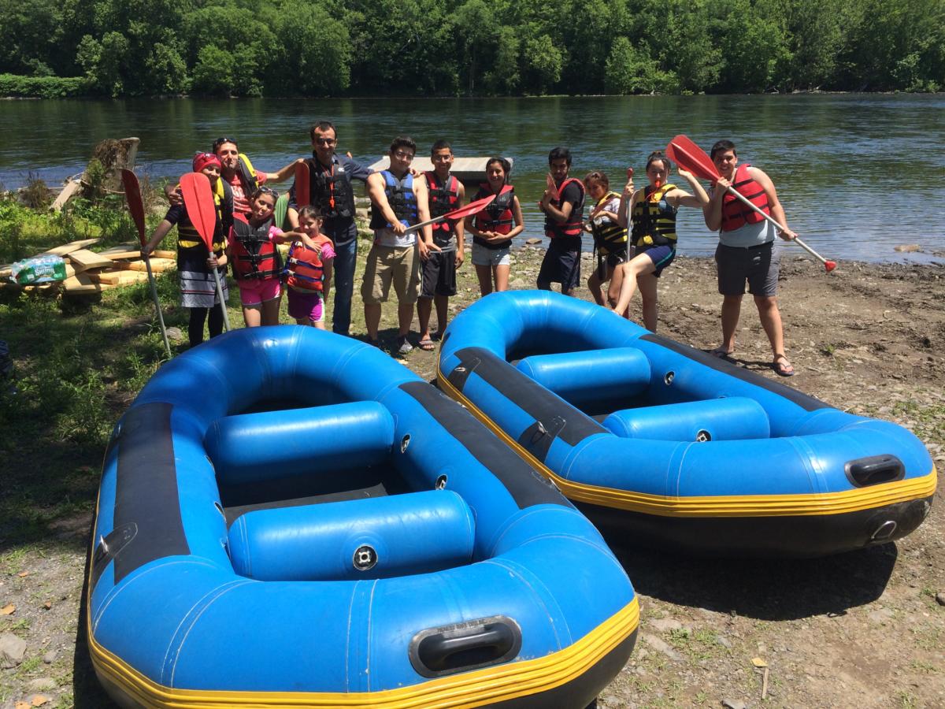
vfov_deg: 48.2
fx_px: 792
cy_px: 354
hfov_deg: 61.7
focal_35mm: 29
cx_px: 472
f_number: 2.2
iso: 32
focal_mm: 4.15
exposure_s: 1/1642
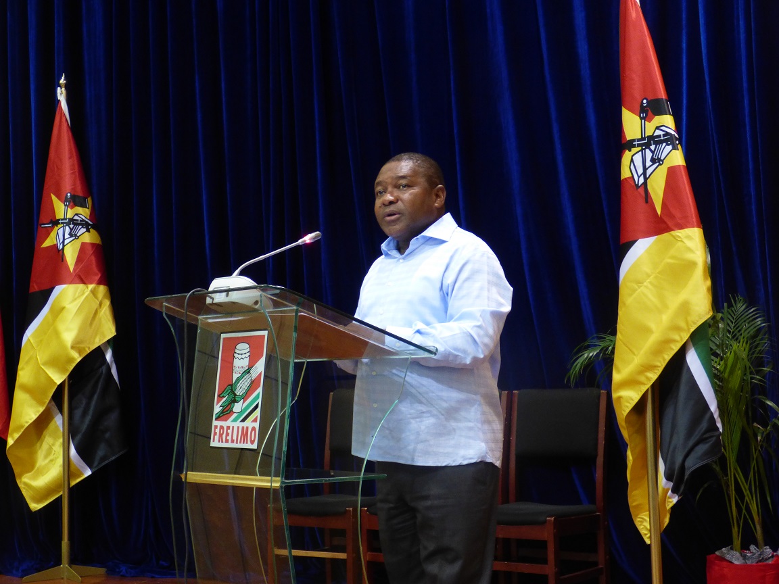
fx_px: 1373
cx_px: 390
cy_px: 292
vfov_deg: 24.0
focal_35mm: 61
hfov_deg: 31.7
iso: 400
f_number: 4.1
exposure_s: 1/8
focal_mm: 10.34
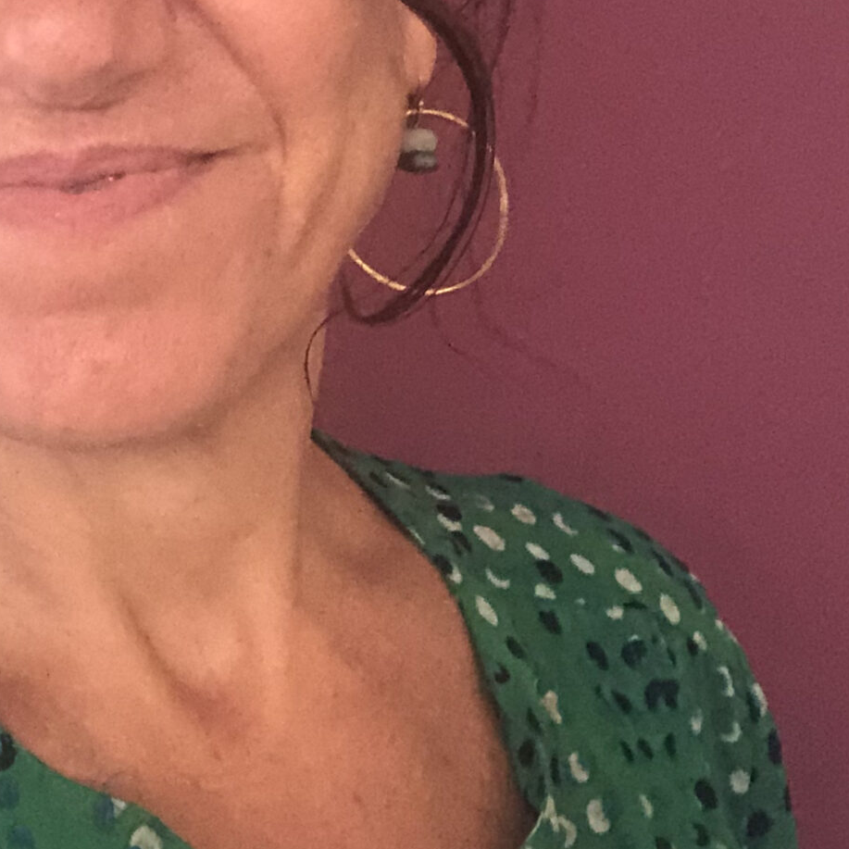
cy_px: 100
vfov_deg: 21.5
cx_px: 107
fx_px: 2192
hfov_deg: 21.5
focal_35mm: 79
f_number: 2.2
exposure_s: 1/30
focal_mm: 2.87
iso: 400
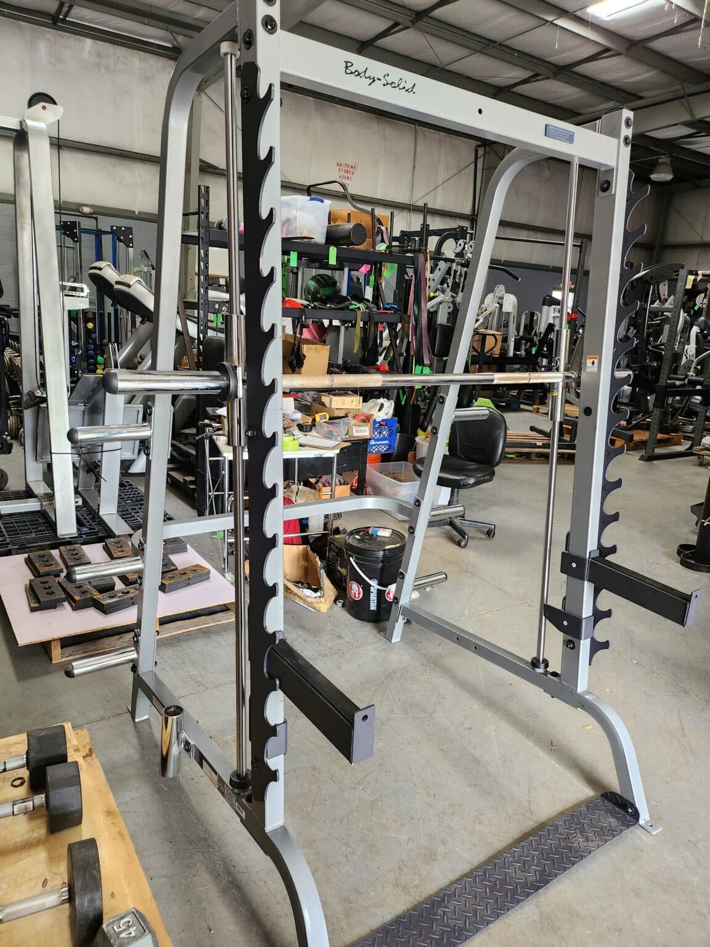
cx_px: 355
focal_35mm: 24
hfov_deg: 56.8
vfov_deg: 71.6
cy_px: 474
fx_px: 656
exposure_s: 1/120
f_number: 1.8
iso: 500
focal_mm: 5
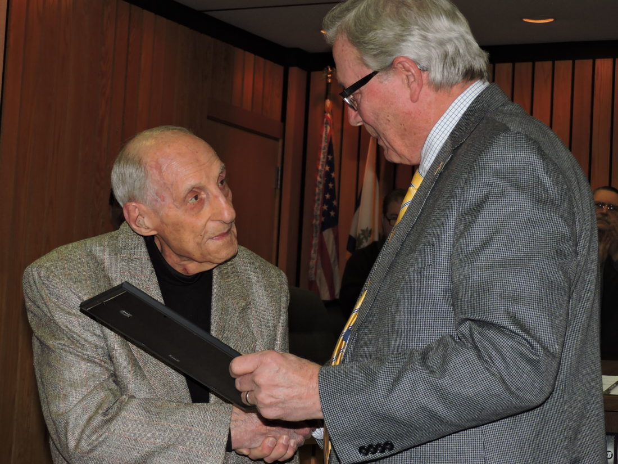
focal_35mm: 90
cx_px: 309
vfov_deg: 16.4
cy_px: 232
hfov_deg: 21.8
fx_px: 1607
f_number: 4.1
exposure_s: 1/60
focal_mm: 16.1
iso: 200
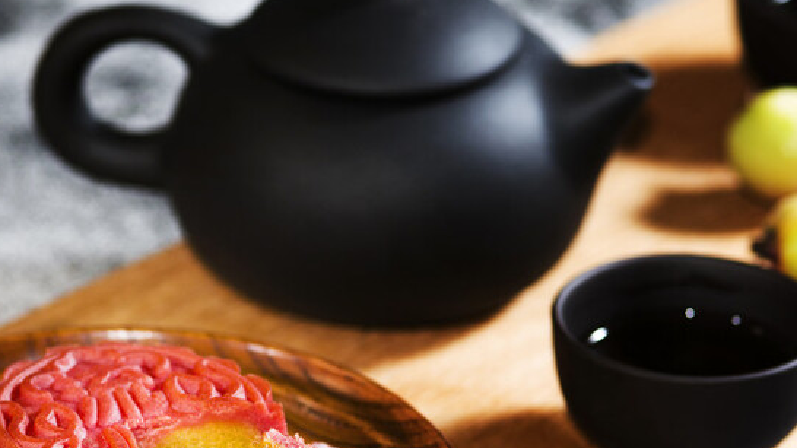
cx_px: 166
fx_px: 5114
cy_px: 366
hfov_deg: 8.9
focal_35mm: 242
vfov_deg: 5.0
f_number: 5.6
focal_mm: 105
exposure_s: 1/250
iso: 100
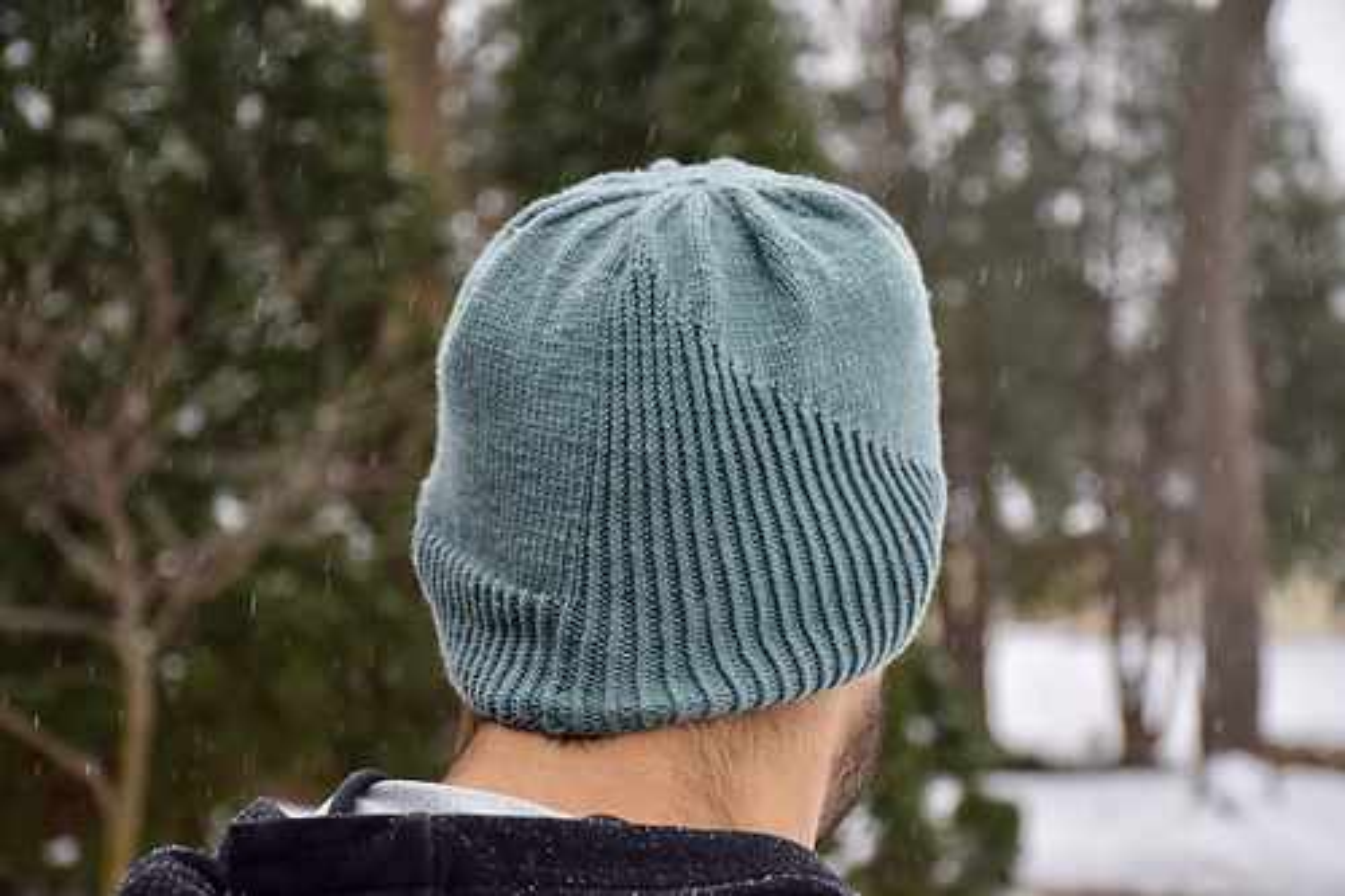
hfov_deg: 28.1
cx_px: 672
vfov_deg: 18.9
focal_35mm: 72
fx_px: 2689
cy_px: 448
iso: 100
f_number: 4.5
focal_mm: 48
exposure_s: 1/125
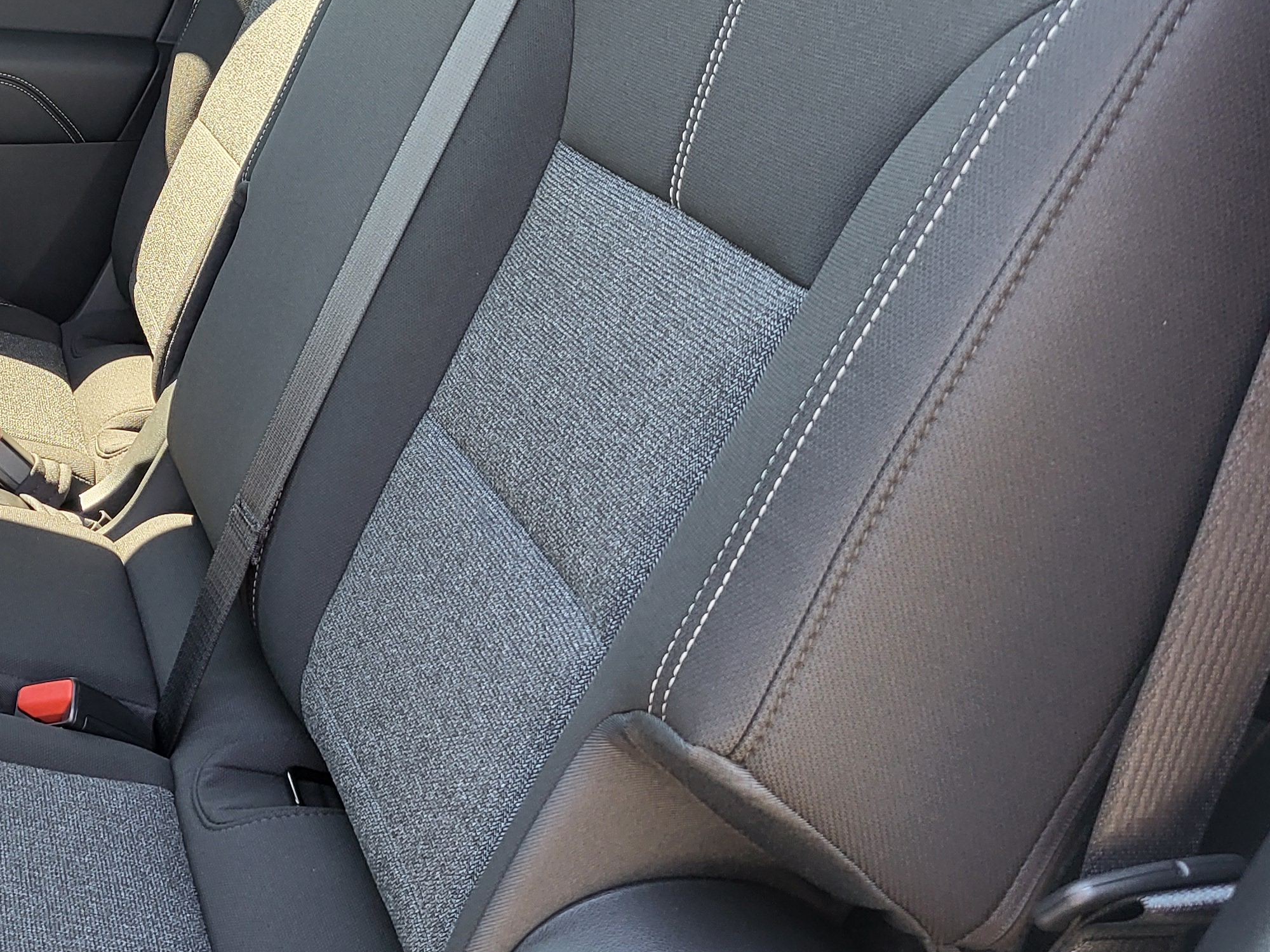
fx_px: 1908
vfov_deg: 28.0
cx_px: 71
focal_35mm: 52
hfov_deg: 34.3
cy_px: 420
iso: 160
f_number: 1.8
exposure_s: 1/120
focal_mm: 5.4
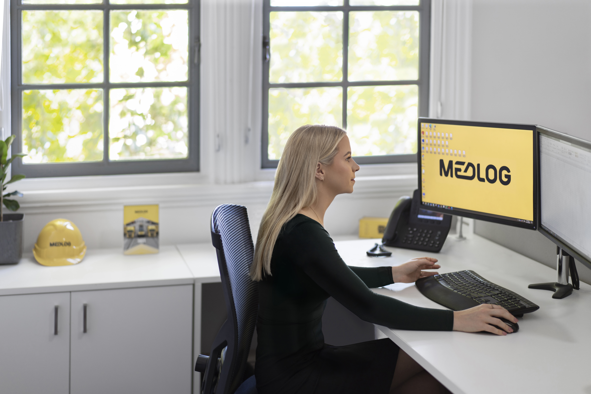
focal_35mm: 55
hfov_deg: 36.2
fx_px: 903
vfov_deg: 24.6
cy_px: 197
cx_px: 296
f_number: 1.8
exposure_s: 1/100
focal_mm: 55
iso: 250
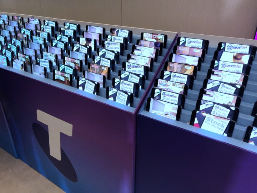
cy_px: 96
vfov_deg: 49.7
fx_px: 208
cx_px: 128
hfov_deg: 63.4
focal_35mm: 28
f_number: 1.8
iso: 40
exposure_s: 1/22
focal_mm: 4
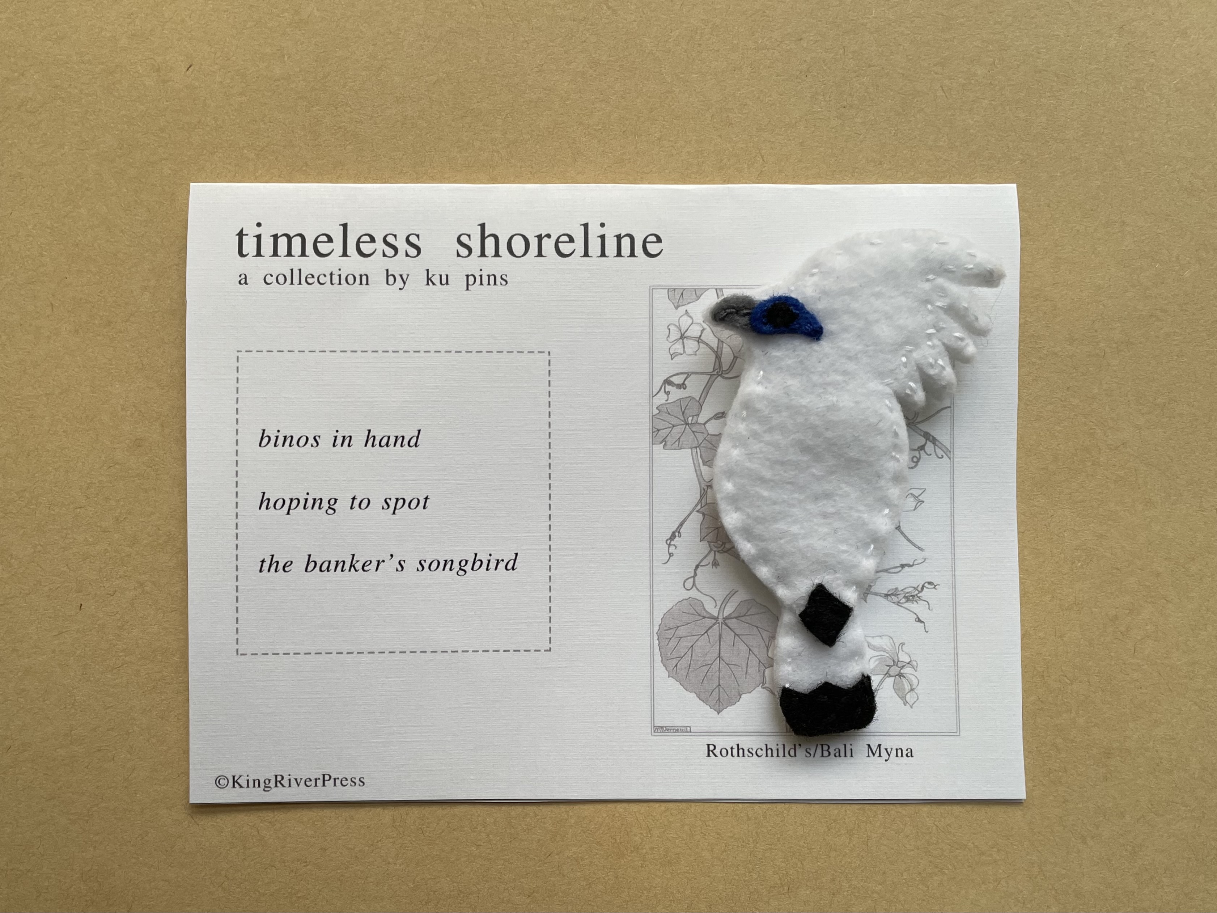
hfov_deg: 67.3
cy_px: 456
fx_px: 914
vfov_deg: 53.1
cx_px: 608
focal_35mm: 26
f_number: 1.6
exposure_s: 1/121
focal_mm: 4.2
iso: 100
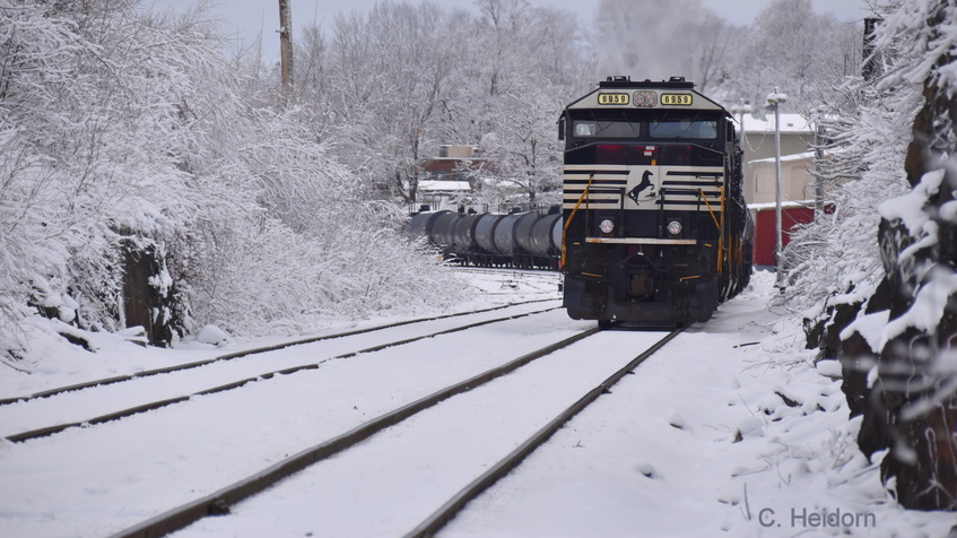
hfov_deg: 7.0
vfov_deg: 3.9
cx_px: 478
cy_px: 222
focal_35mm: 308
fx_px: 7802
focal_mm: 195
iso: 800
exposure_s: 1/200
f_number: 6
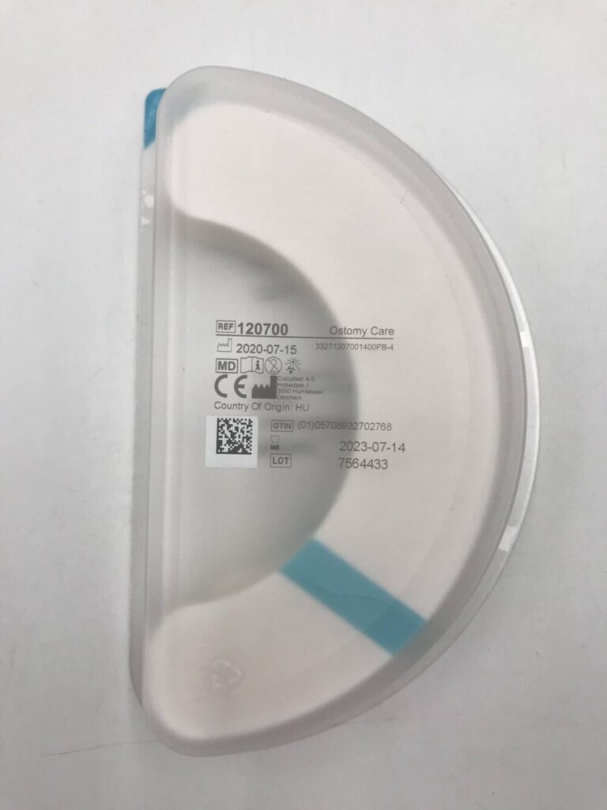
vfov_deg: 63.4
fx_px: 655
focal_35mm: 28
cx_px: 304
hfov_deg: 49.7
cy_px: 405
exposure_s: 1/120
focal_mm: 3.99
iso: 32
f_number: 1.8
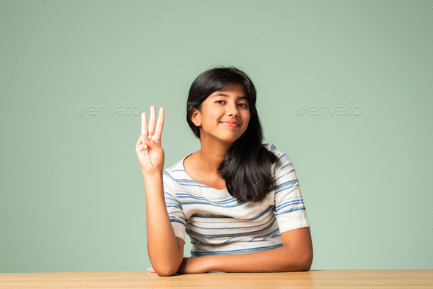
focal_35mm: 102
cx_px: 216
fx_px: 1227
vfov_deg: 13.4
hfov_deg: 20.0
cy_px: 144
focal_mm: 102
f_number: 7.1
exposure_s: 1/125
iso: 100
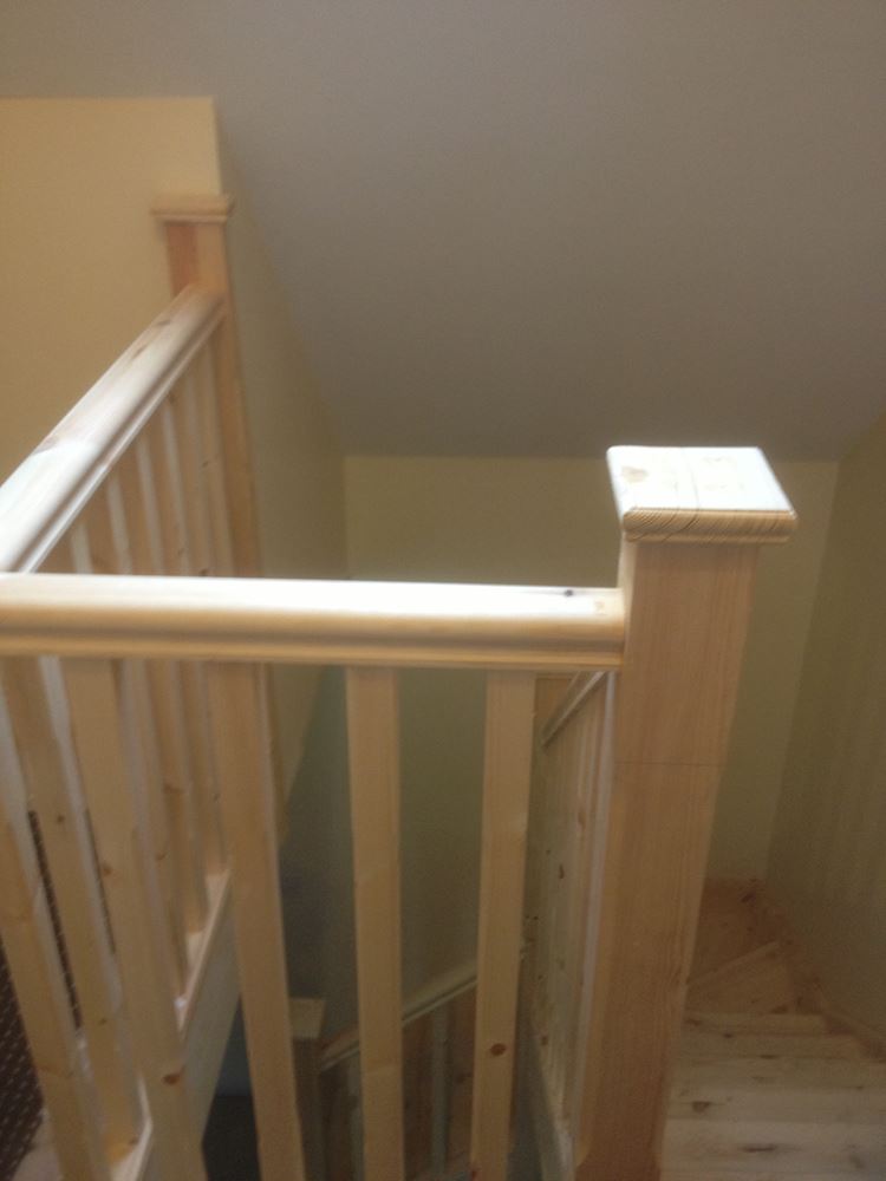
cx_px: 443
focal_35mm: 35
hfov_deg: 40.7
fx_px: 1194
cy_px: 590
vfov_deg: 52.6
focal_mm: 4.28
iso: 125
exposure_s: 1/20
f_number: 2.4
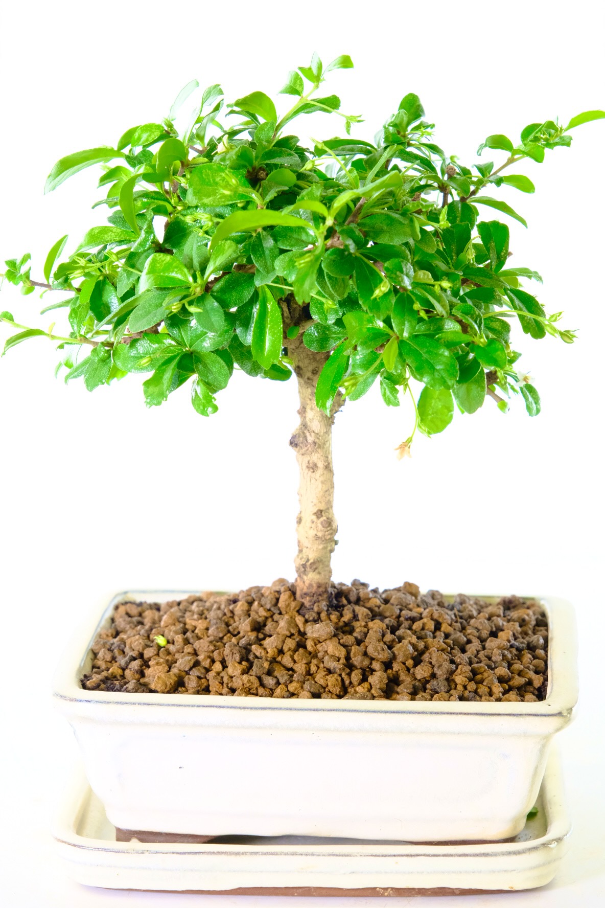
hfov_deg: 12.7
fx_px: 2722
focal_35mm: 108
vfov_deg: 18.9
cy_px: 454
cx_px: 302
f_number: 8
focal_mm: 72.1
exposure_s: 1/30
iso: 3200
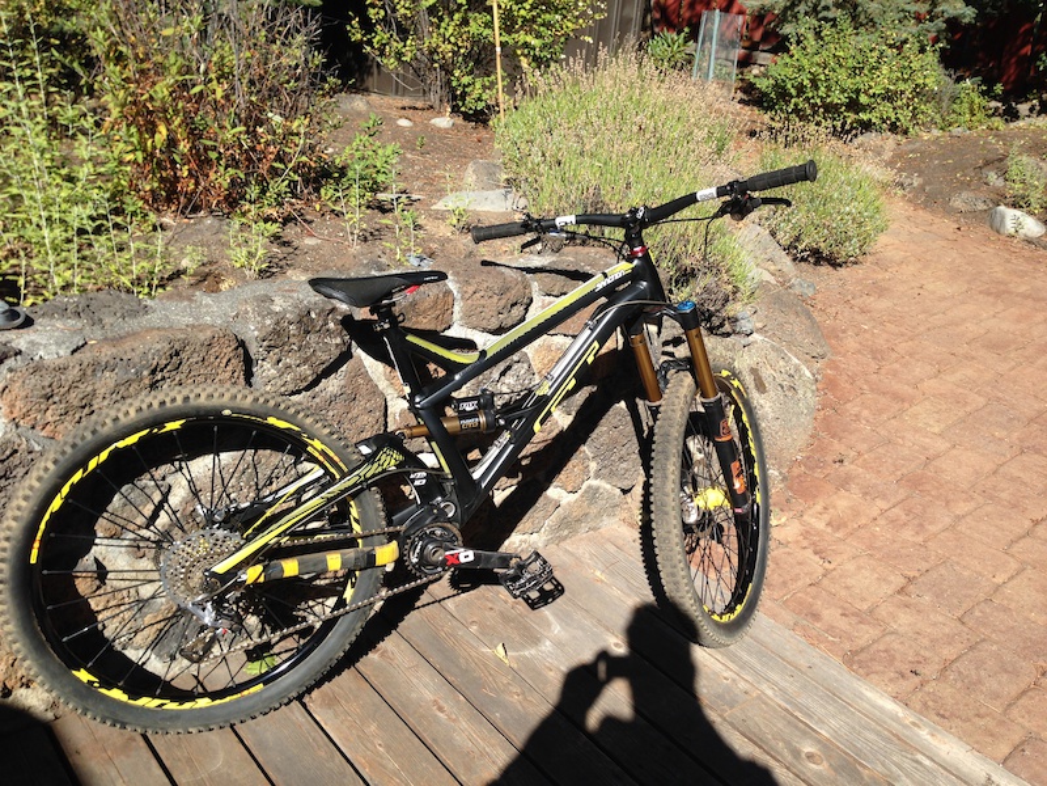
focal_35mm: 33
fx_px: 998
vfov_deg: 42.9
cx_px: 524
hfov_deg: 55.4
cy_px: 393
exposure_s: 1/1271
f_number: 2.4
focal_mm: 4.12
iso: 50
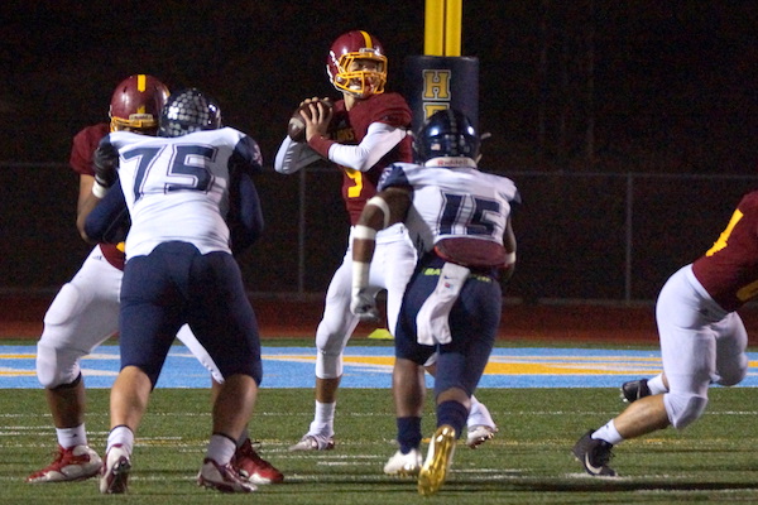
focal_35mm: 375
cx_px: 379
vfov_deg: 3.7
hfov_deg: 5.5
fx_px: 7895
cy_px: 252
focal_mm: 250
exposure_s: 1/320
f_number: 5.6
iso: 3200
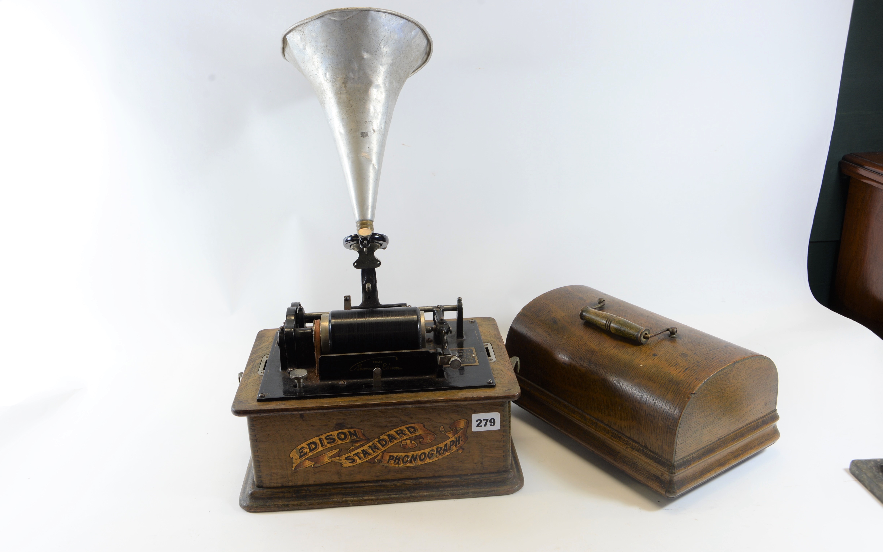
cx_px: 440
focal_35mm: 33
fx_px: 794
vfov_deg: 38.3
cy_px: 267
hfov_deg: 58.1
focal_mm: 32
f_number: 8
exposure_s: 1/15
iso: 250
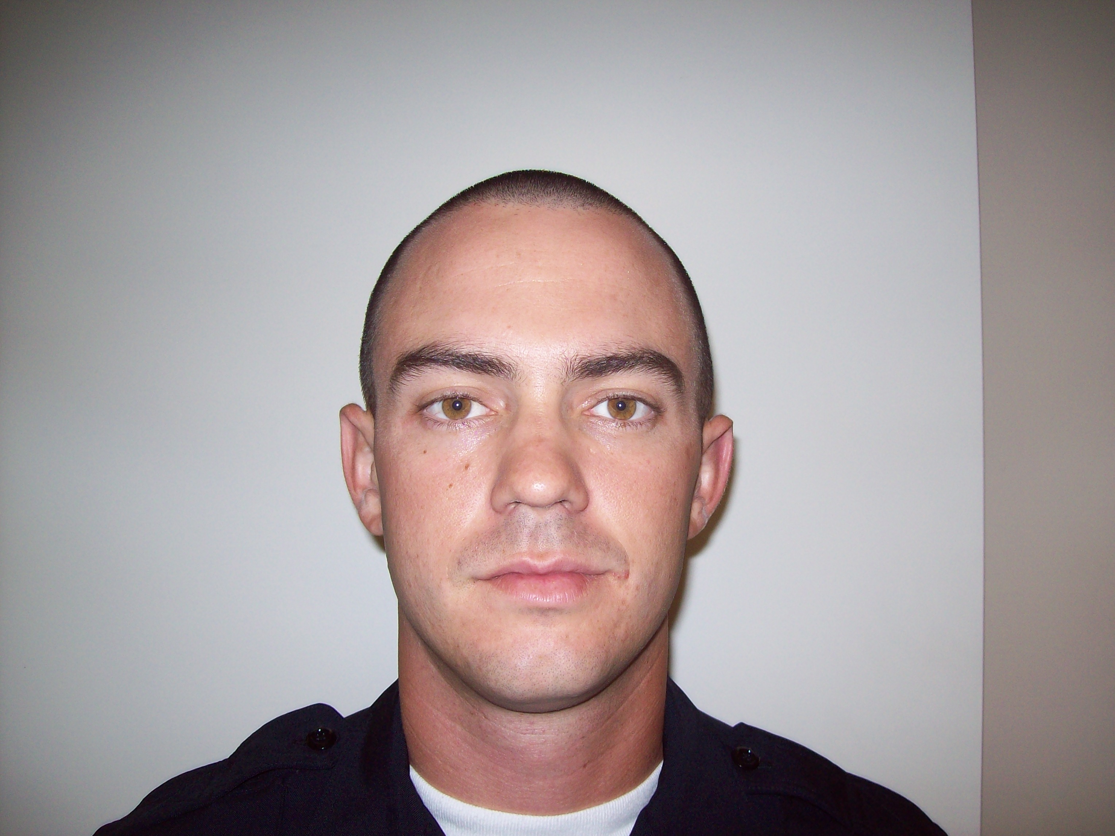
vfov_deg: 39.7
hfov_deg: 51.4
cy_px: 418
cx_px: 558
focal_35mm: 36
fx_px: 1160
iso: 80
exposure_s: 1/64
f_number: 2.7
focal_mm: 6
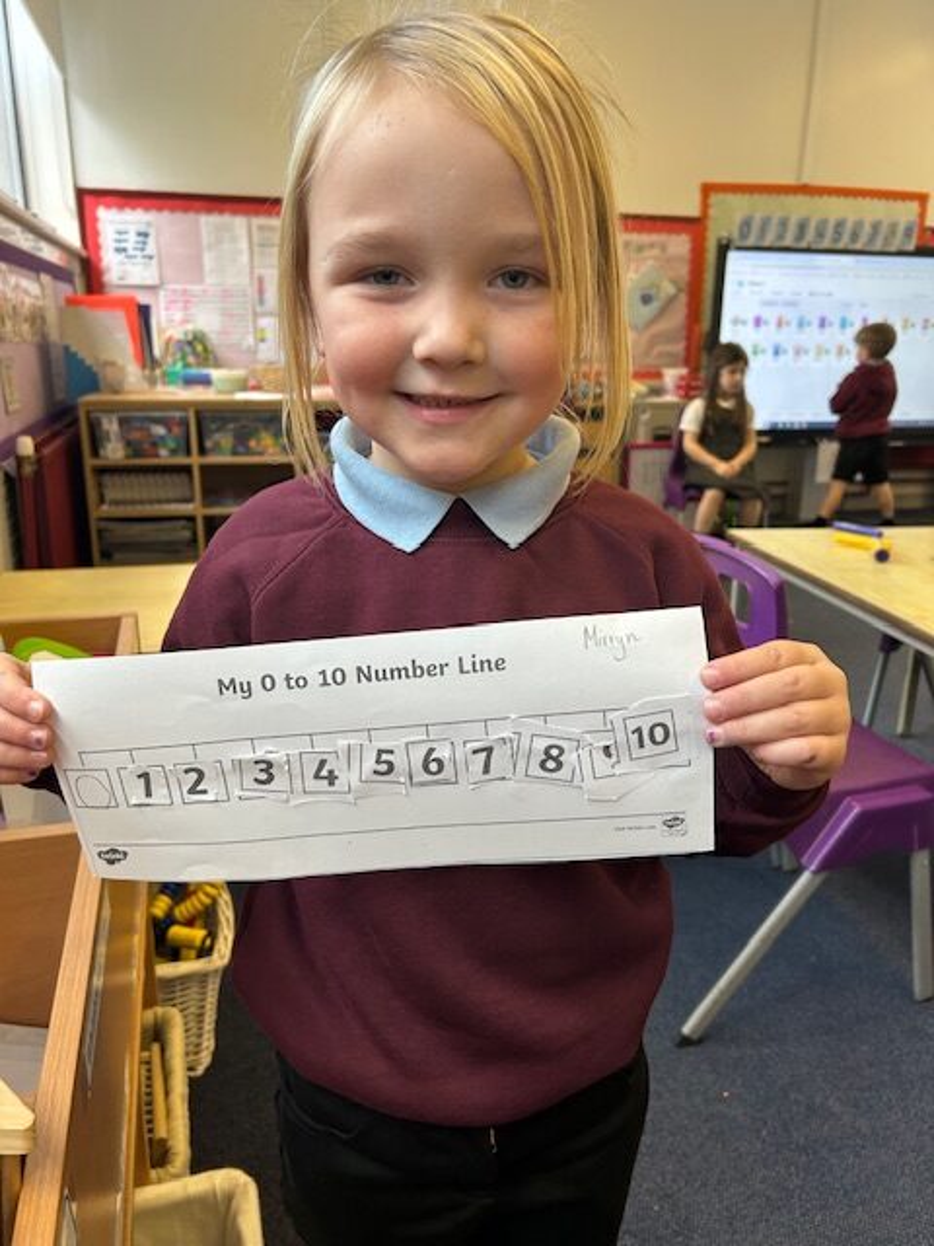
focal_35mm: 26
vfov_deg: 67.3
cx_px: 467
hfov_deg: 53.1
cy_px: 623
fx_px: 935
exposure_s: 1/80
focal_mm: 5.7
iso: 125
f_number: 1.5
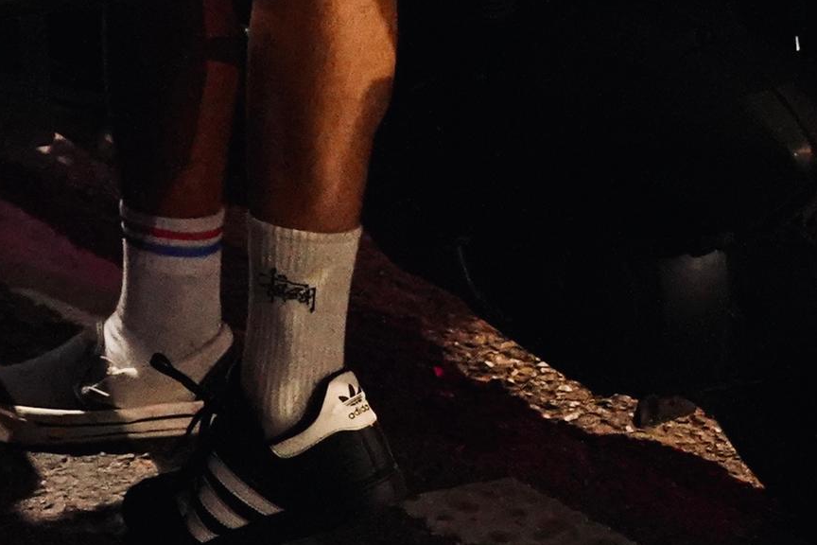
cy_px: -697
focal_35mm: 191
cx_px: 191
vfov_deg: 6.9
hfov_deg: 10.7
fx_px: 4334
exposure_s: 1/160
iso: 12800
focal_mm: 33
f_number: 2.8
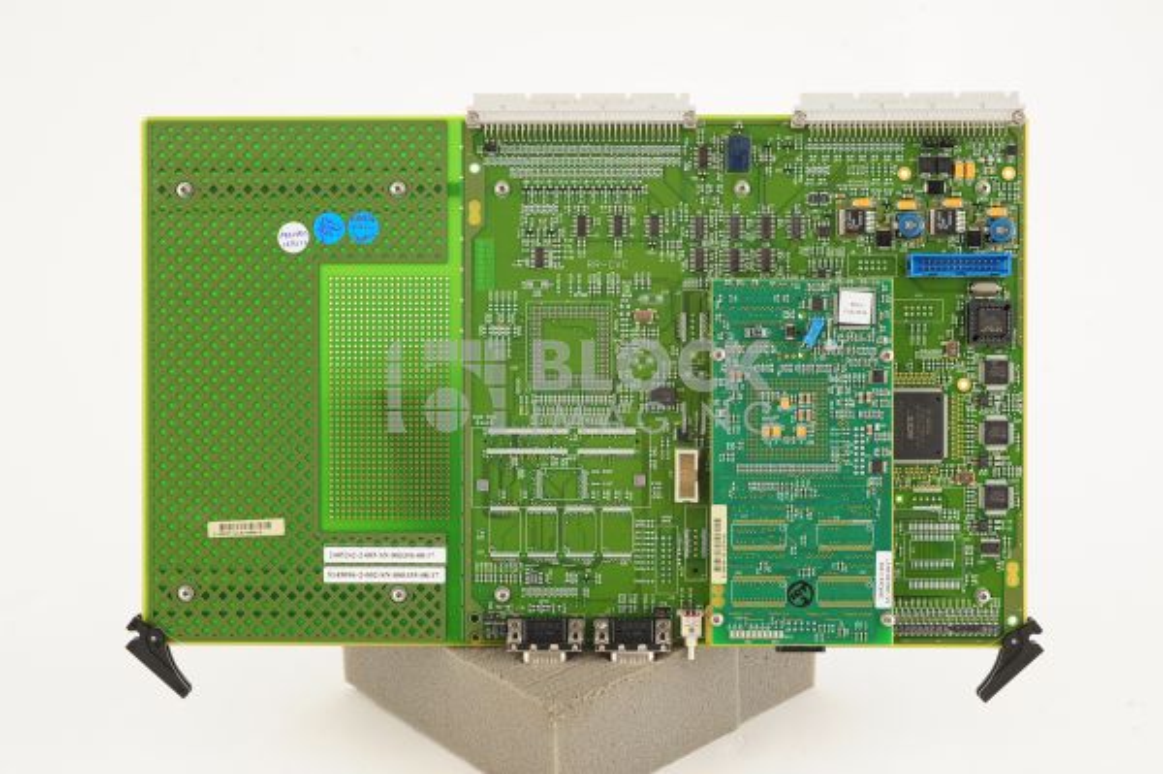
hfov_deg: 39.6
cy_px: 387
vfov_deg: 26.9
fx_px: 1614
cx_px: 582
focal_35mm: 50
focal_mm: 50
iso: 1600
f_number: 10
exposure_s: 1/125
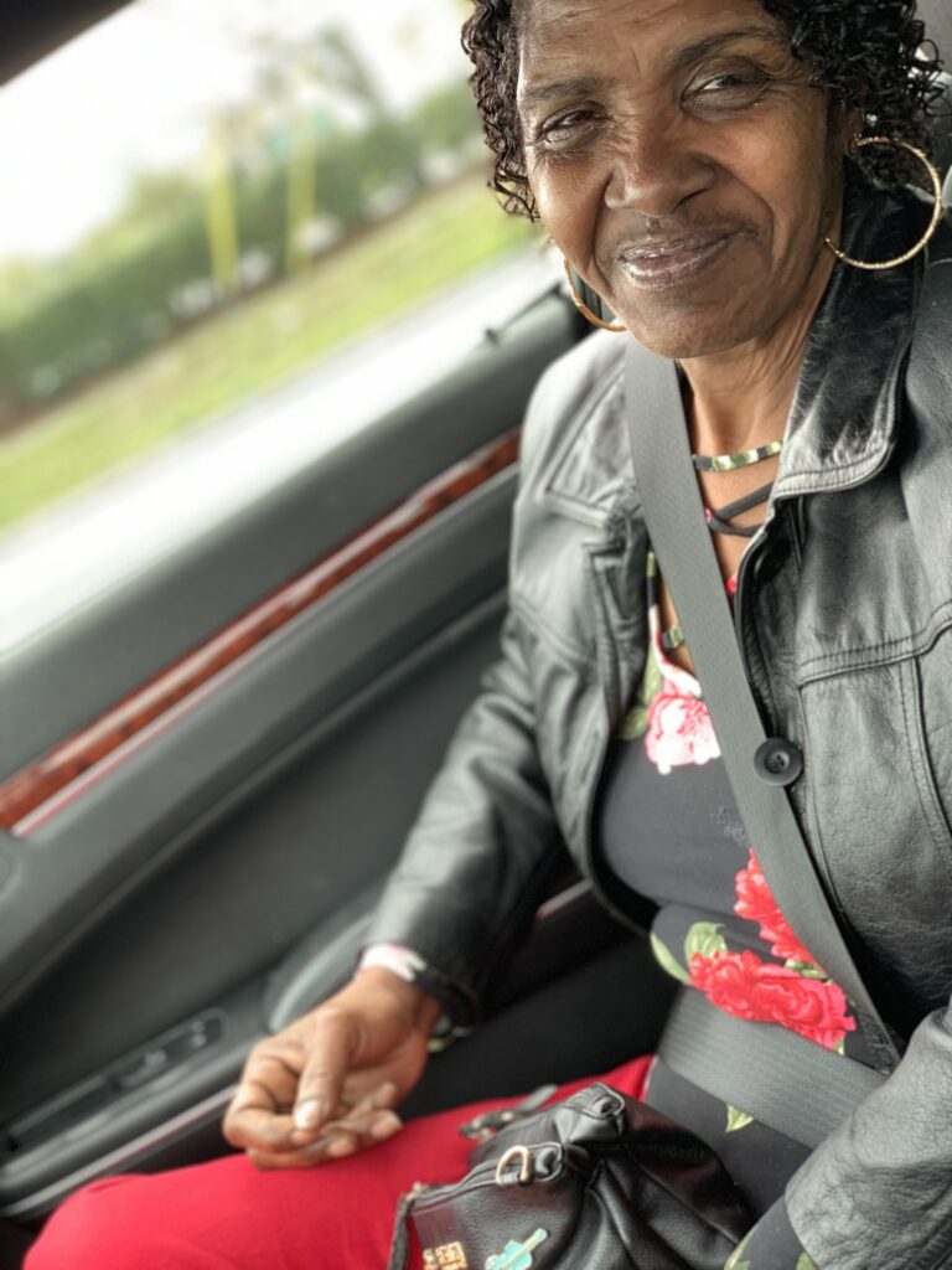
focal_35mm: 52
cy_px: 635
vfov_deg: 36.8
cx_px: 476
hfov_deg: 28.0
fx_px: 1907
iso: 125
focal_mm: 6
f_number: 2.4
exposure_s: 1/65
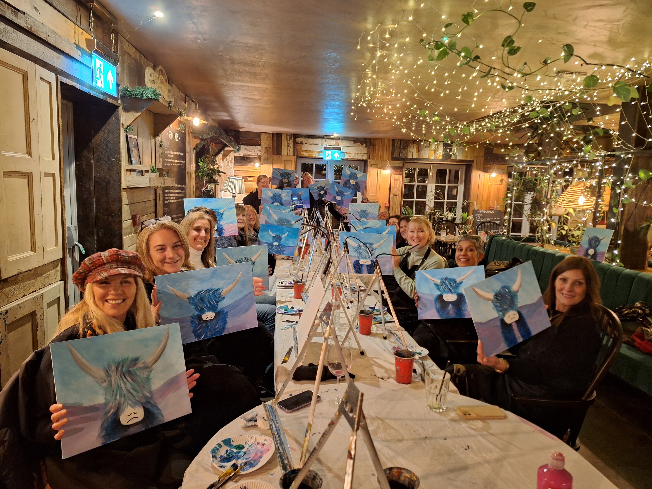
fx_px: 433
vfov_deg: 58.9
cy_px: 244
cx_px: 326
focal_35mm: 23
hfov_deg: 73.9
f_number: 1.8
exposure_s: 1/20
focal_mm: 5.54
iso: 400
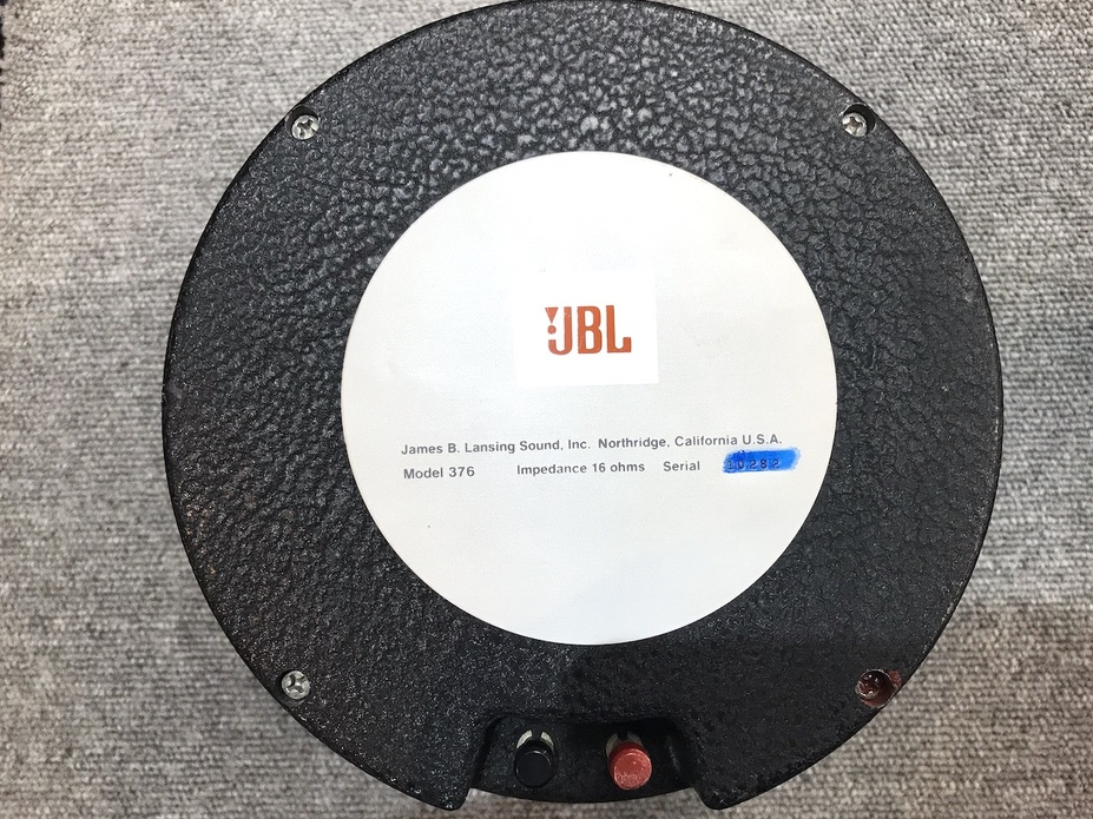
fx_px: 916
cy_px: 407
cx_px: 546
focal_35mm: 29
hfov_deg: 61.7
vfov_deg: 48.2
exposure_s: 1/40
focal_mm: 3.99
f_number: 1.8
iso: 25
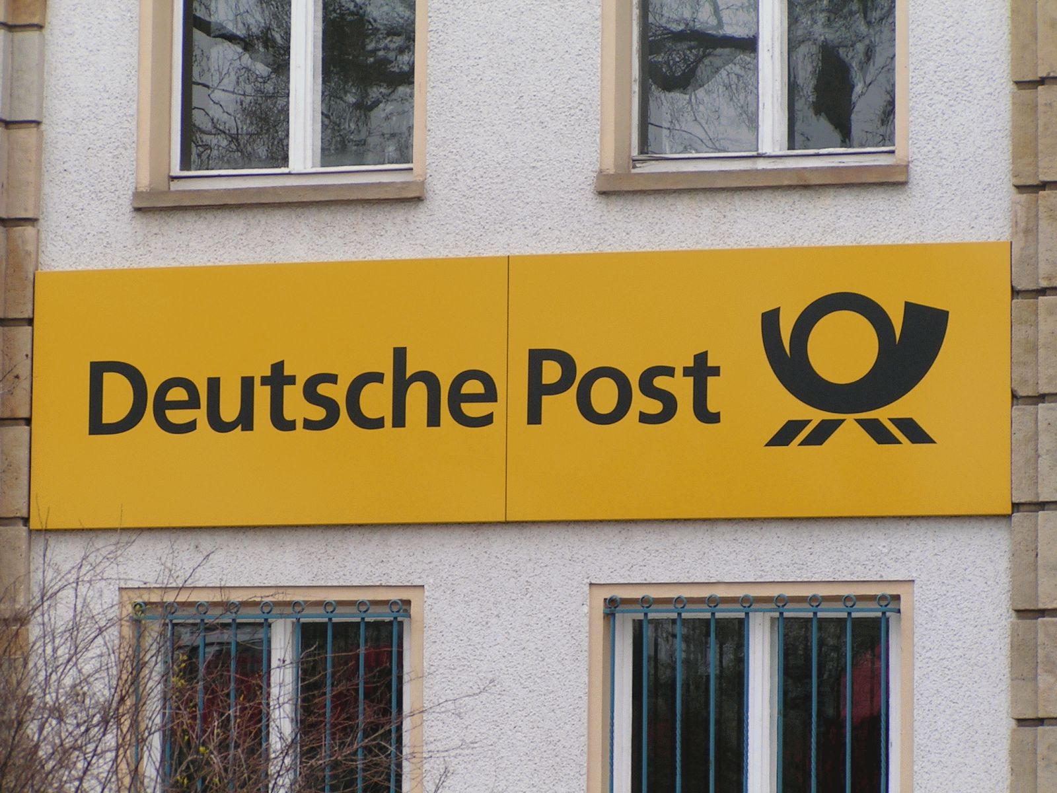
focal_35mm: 164
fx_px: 5008
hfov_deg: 12.0
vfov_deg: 9.1
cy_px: 396
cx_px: 528
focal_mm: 25.1
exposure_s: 1/200
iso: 50
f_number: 4.5
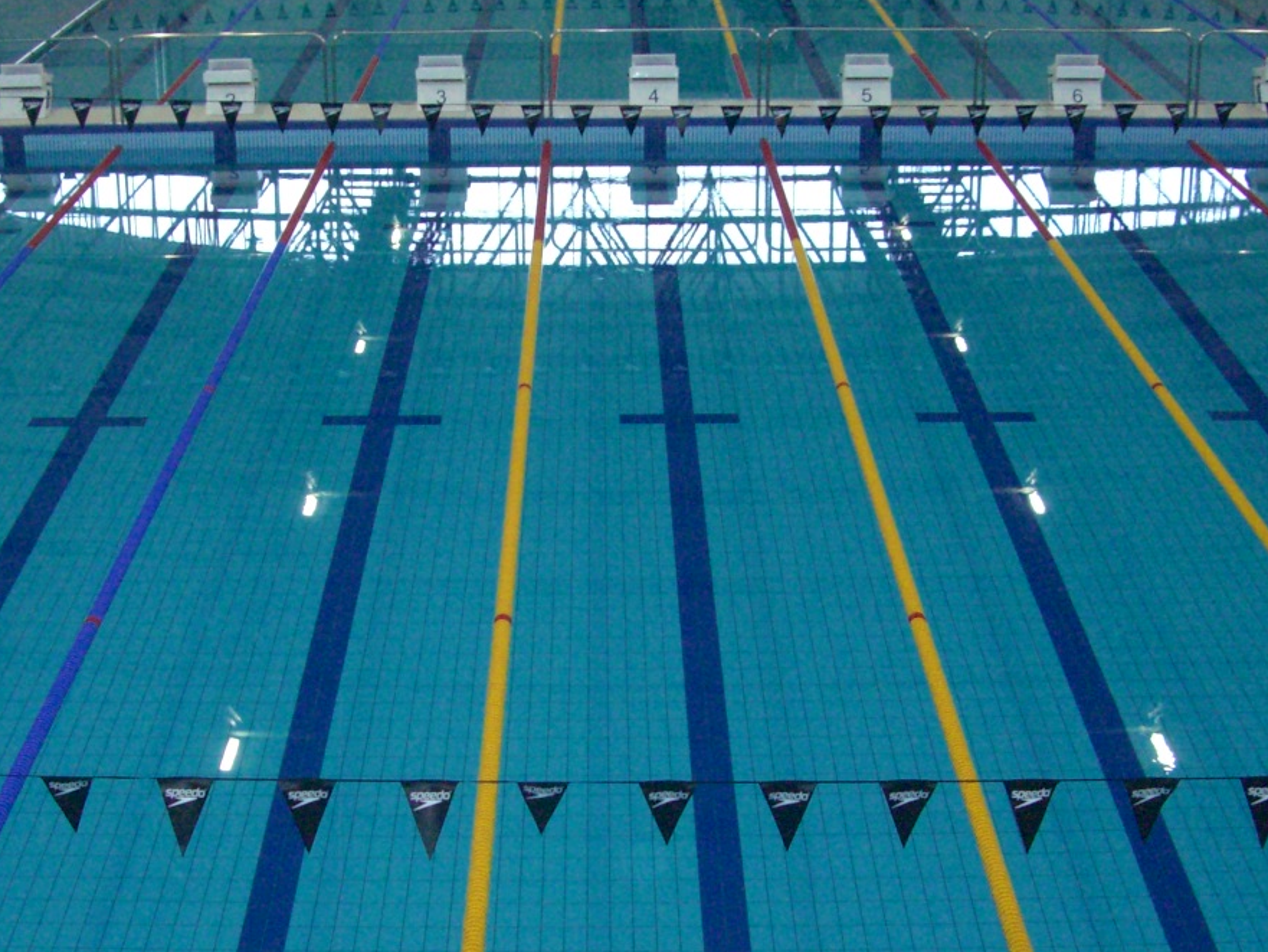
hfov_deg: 28.1
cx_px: 579
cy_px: 654
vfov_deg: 21.2
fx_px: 2528
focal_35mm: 69
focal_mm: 7.9
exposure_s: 1/60
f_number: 2.8
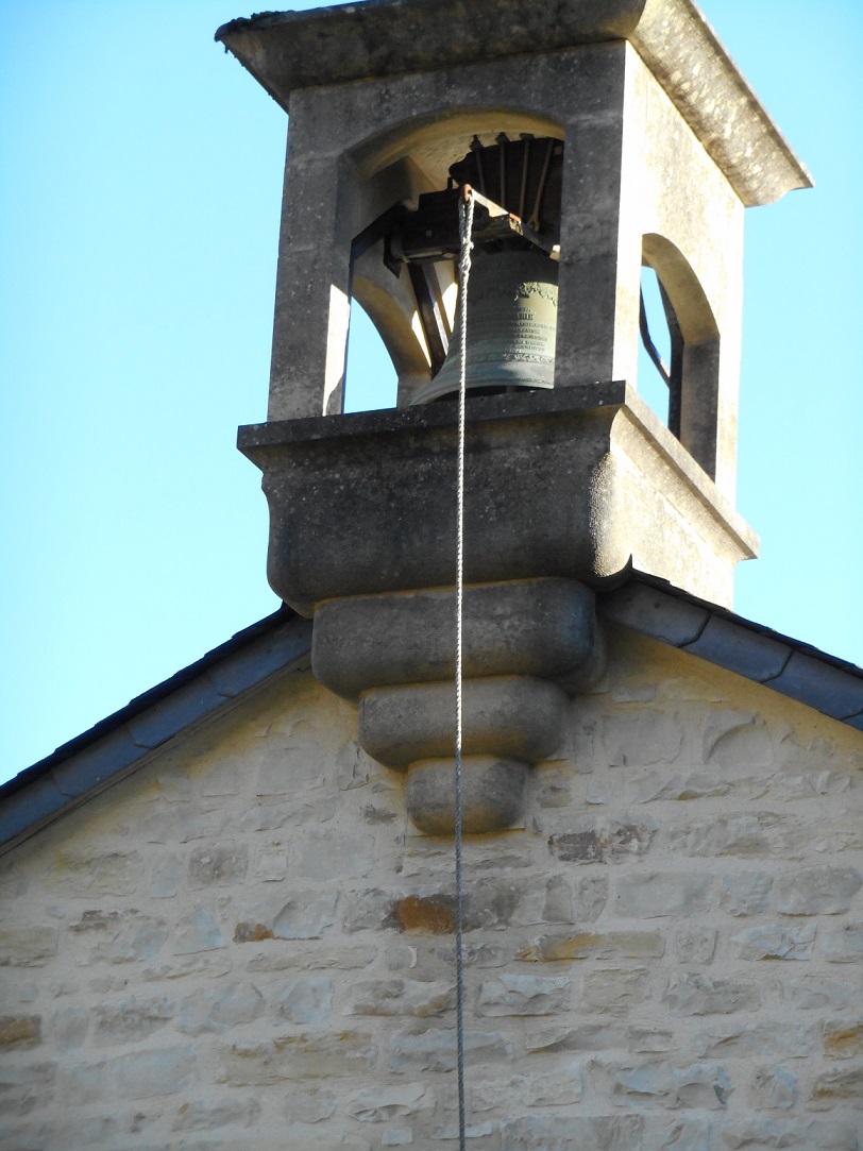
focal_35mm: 114
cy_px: 576
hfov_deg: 13.0
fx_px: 3790
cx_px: 432
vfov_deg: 17.3
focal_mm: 20.3
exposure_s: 1/250
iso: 320
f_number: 5.3
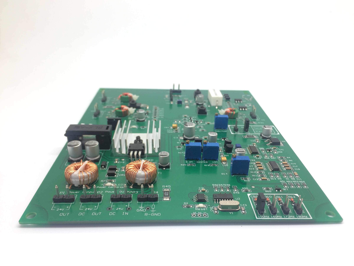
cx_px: 177
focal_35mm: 29
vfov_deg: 48.2
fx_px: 297
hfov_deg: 61.7
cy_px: 133
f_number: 2.2
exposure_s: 1/50
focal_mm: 4.15
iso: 40
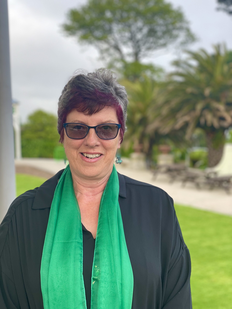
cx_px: 116
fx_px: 465
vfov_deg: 36.8
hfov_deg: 28.0
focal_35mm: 52
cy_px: 154
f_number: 2
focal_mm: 6
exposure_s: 1/122
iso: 32
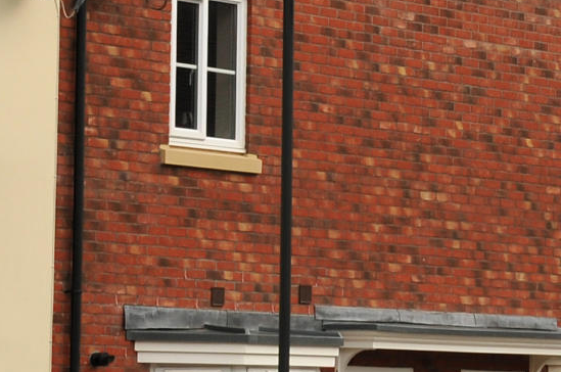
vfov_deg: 5.1
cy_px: 150
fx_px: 4138
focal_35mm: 266
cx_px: 962
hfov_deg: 7.6
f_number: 8
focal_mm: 38
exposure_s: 1/125
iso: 200
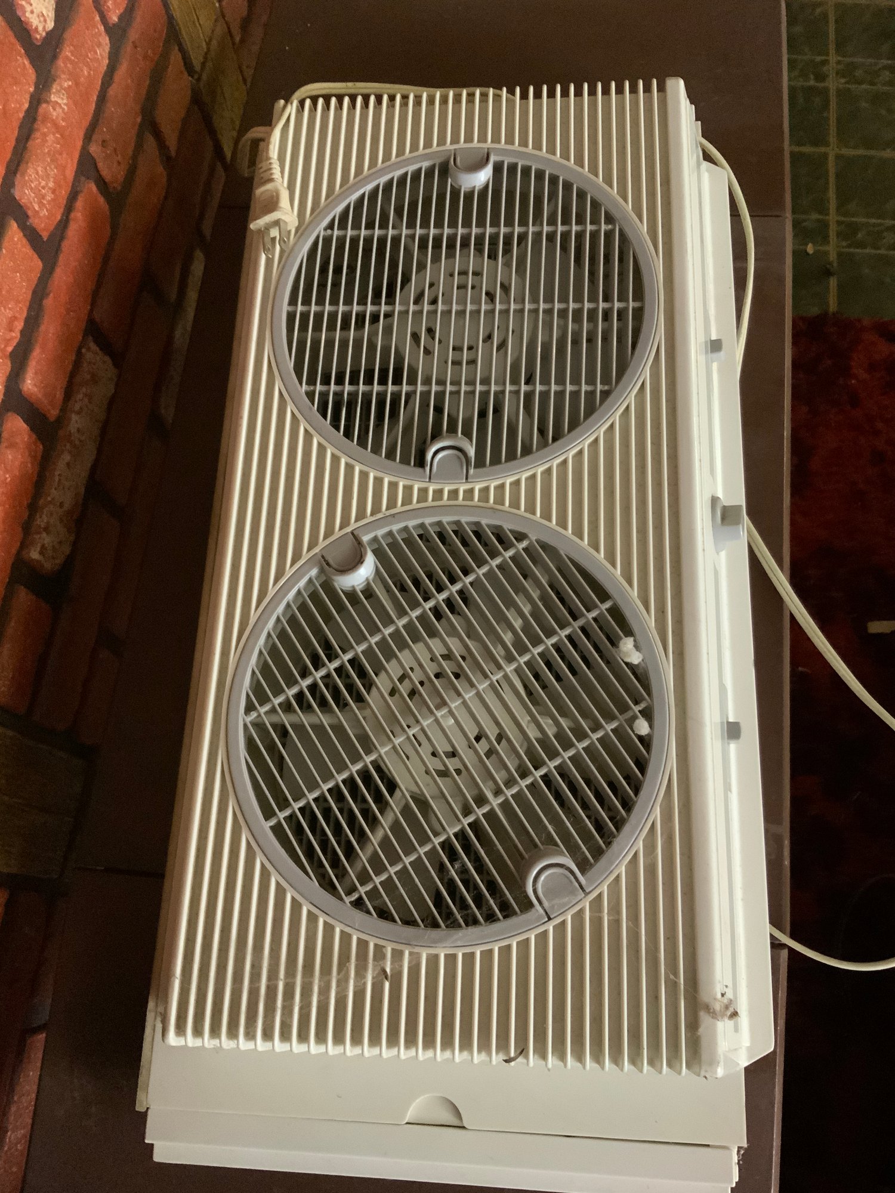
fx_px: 1000
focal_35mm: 29
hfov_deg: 48.2
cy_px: 596
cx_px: 448
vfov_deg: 61.7
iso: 500
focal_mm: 3
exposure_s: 1/30
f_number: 1.8
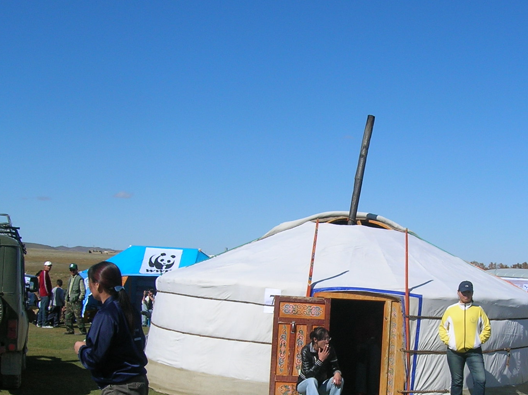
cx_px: 359
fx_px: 869
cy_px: 304
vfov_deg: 25.3
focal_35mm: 57
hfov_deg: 33.5
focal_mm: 5.7
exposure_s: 1/714
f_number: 4.9
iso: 50
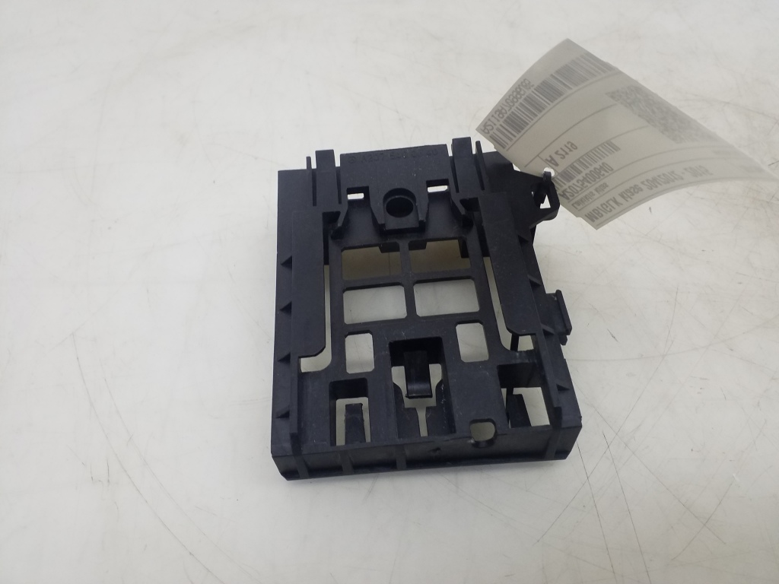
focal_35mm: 27
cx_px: 390
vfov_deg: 51.4
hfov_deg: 65.3
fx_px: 608
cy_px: 292
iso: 125
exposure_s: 1/50
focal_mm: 3.6
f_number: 1.9
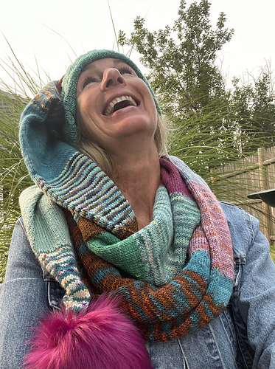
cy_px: 184
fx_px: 319
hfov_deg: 46.7
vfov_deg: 60.1
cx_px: 138
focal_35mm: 30
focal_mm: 2.71
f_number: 2.2
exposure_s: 1/121
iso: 64
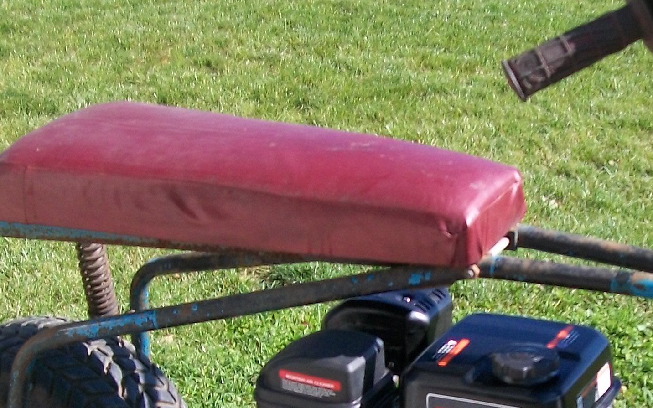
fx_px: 1548
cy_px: 462
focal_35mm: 87
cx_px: 428
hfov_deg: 23.7
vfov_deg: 14.6
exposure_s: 1/640
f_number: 2.7
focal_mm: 6
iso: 80
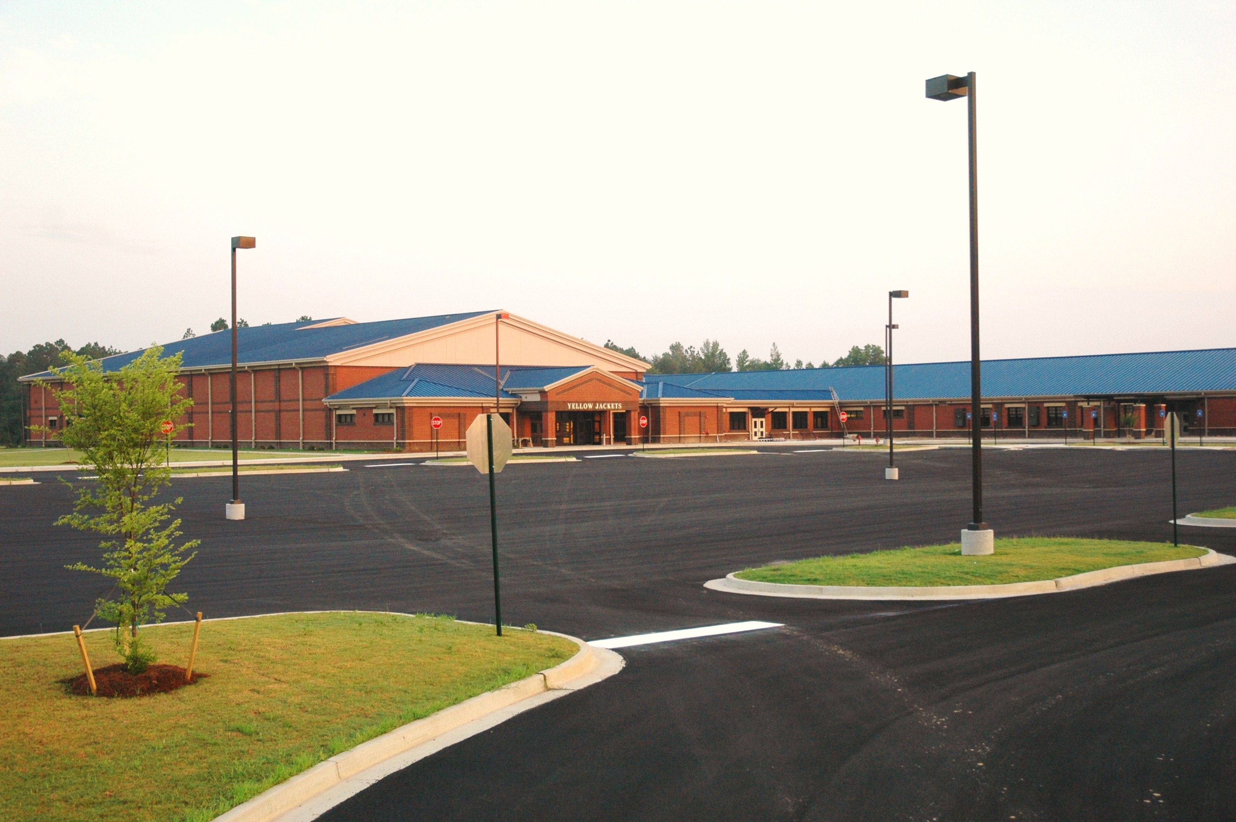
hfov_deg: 45.0
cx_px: 618
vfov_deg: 30.8
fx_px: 1492
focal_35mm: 44
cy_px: 411
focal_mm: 29
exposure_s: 1/50
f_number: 4
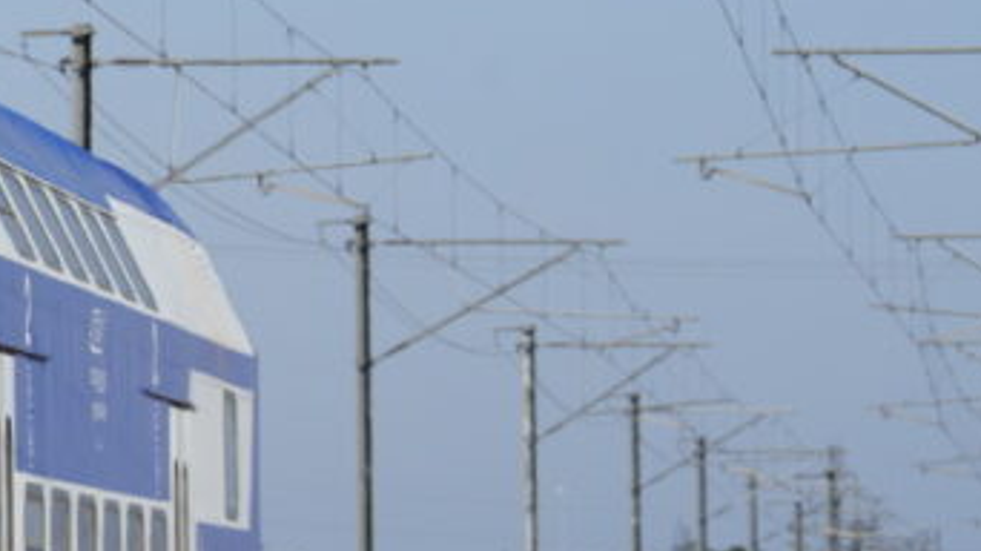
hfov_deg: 4.9
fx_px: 11440
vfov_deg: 2.8
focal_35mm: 440
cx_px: -425
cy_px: 141
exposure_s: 1/1250
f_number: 8
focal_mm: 140
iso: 320
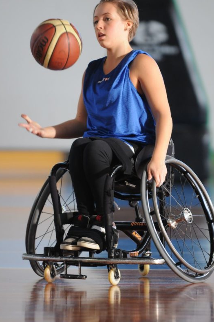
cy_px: 154
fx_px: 2850
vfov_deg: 6.5
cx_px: 103
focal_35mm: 319
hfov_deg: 4.3
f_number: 2.8
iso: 800
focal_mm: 200
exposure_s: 1/320
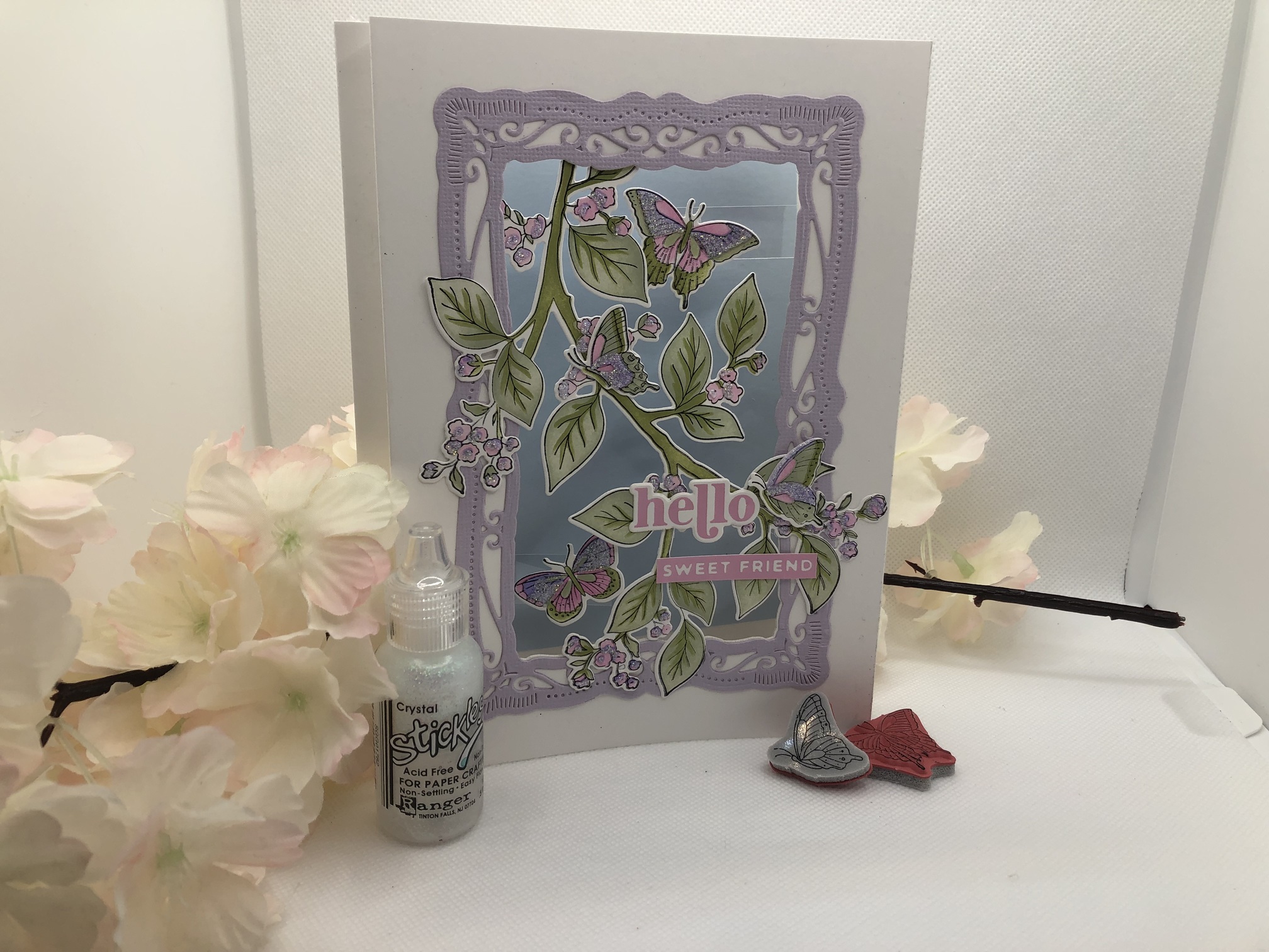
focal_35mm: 28
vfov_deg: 49.7
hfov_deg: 63.4
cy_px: 476
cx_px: 634
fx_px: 1026
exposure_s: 1/120
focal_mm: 3.99
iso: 25
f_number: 1.8
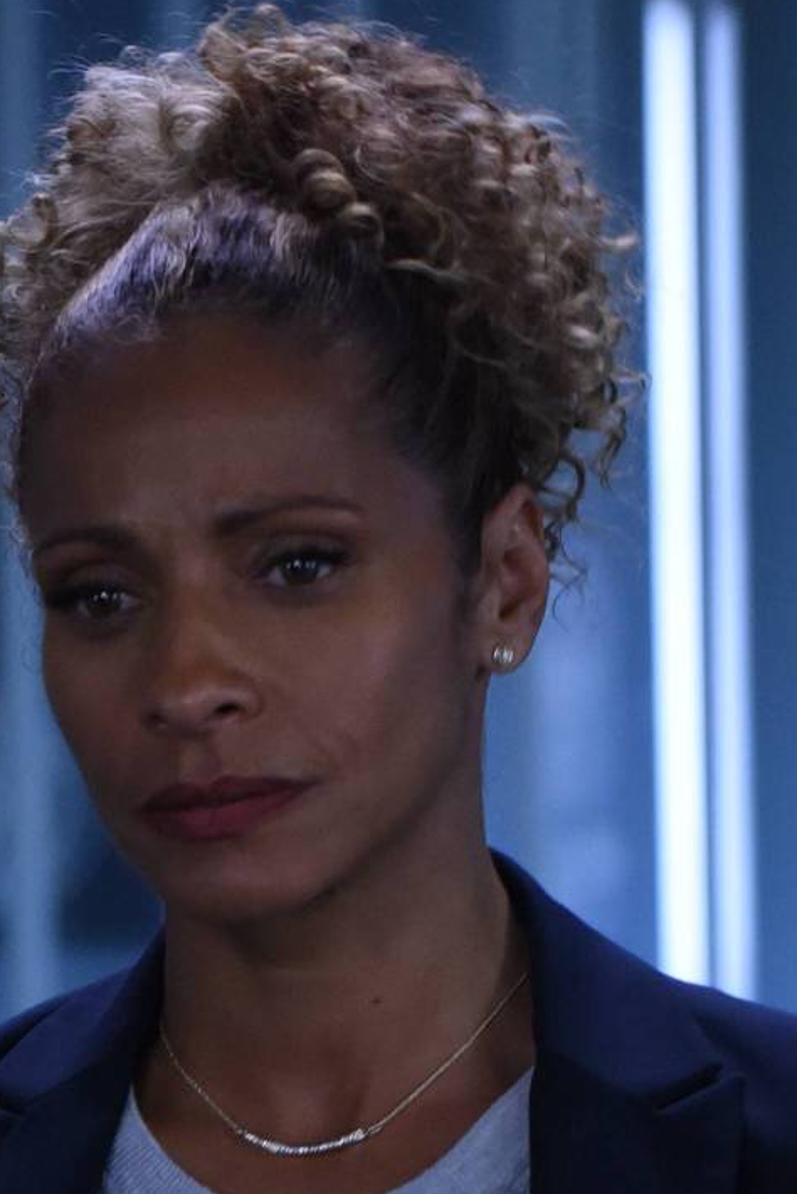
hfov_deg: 2.5
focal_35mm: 544
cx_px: 262
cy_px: 2216
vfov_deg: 3.8
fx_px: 18046
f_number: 3.5
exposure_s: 1/160
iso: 2500
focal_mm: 140
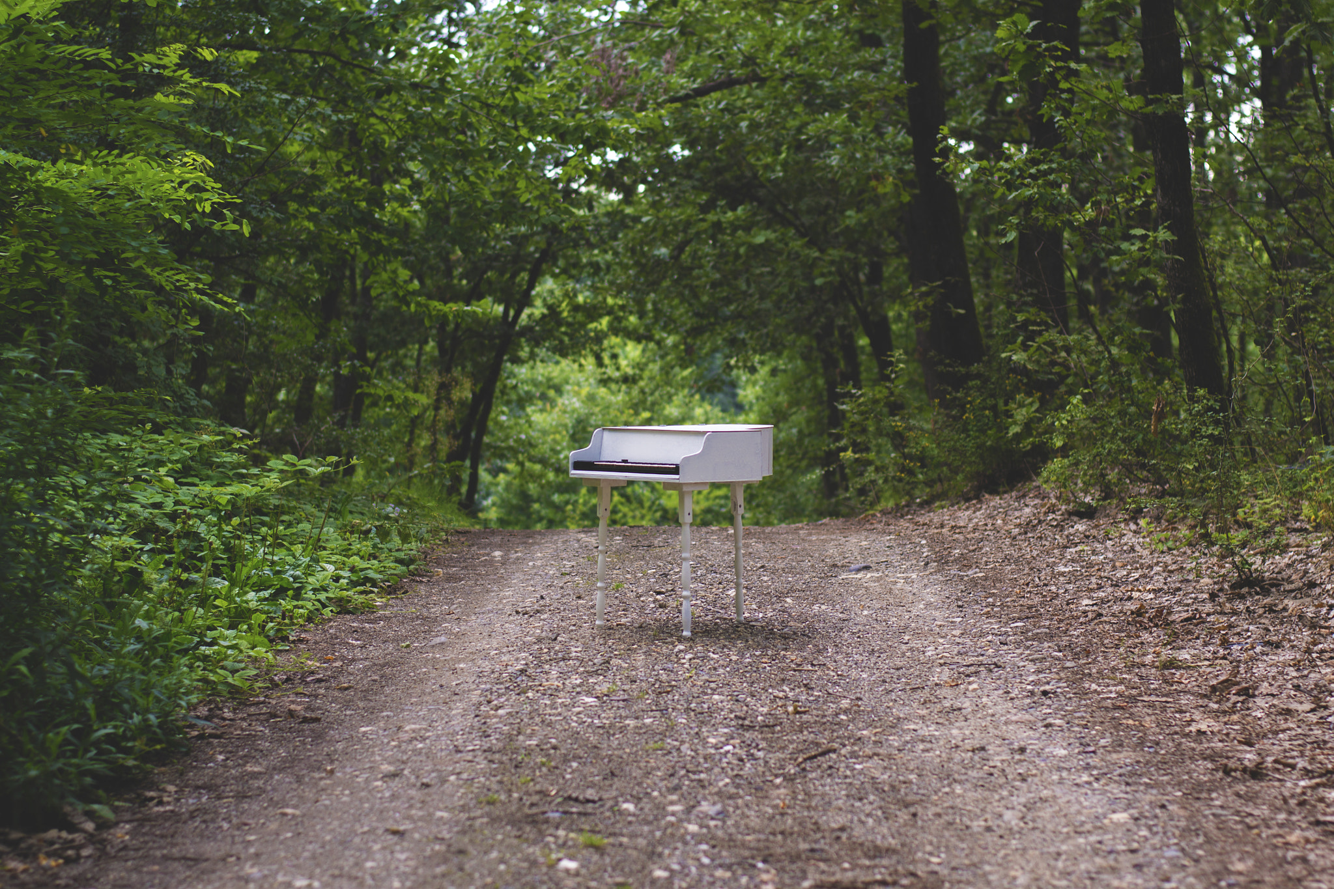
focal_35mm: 75
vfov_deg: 18.2
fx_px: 2779
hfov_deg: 27.0
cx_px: 667
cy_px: 444
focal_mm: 50
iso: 100
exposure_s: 1/125
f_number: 2.8
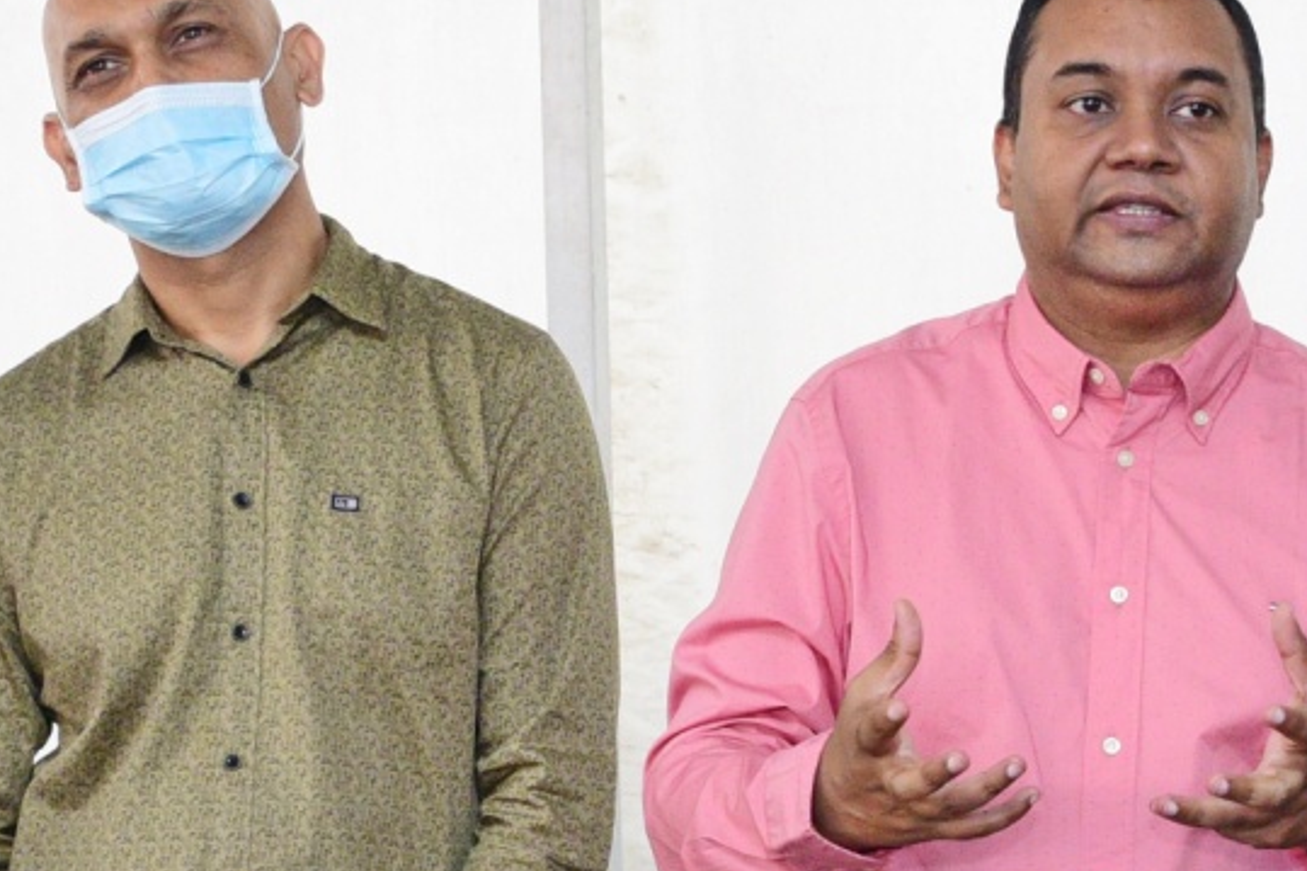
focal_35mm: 76
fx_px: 2758
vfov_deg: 17.9
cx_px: 1115
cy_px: 479
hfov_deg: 26.0
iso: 2000
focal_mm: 40
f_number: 5.6
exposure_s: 1/200
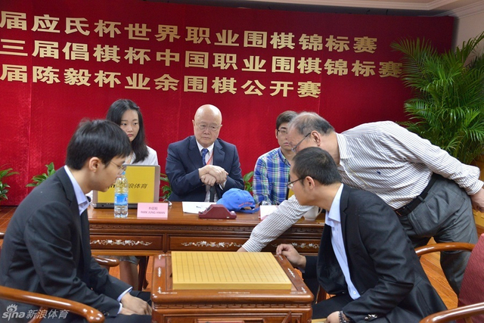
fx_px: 592
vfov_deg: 30.5
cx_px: 242
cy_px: 162
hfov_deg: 44.5
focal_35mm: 44
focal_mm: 44
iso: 2500
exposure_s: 1/100
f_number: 5
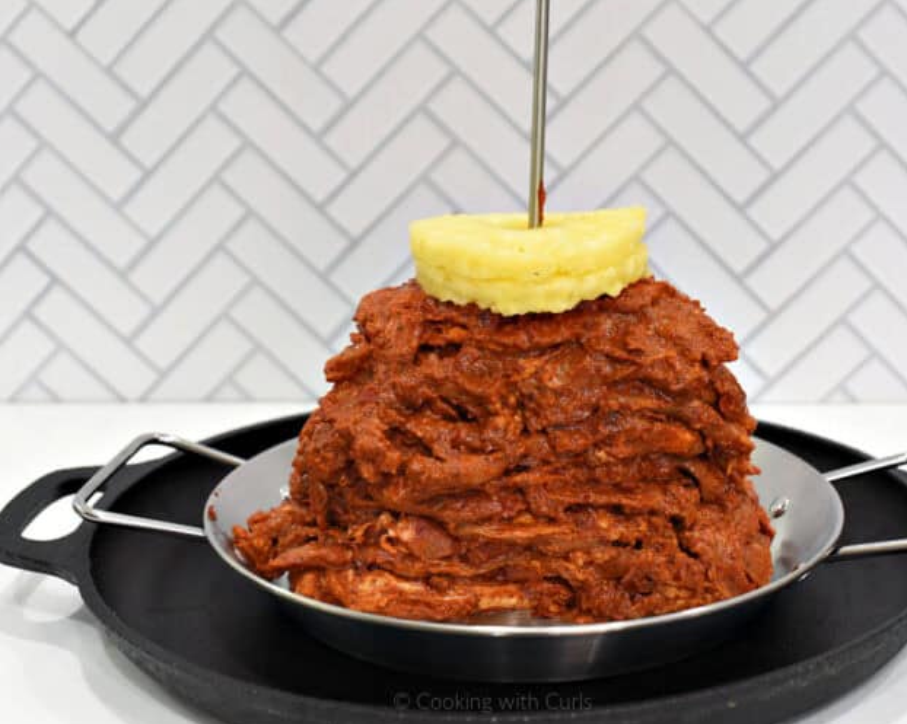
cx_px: 537
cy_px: 361
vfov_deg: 26.2
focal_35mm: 58
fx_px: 1556
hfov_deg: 32.4
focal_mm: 50
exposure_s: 1/100
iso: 3200
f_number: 6.3
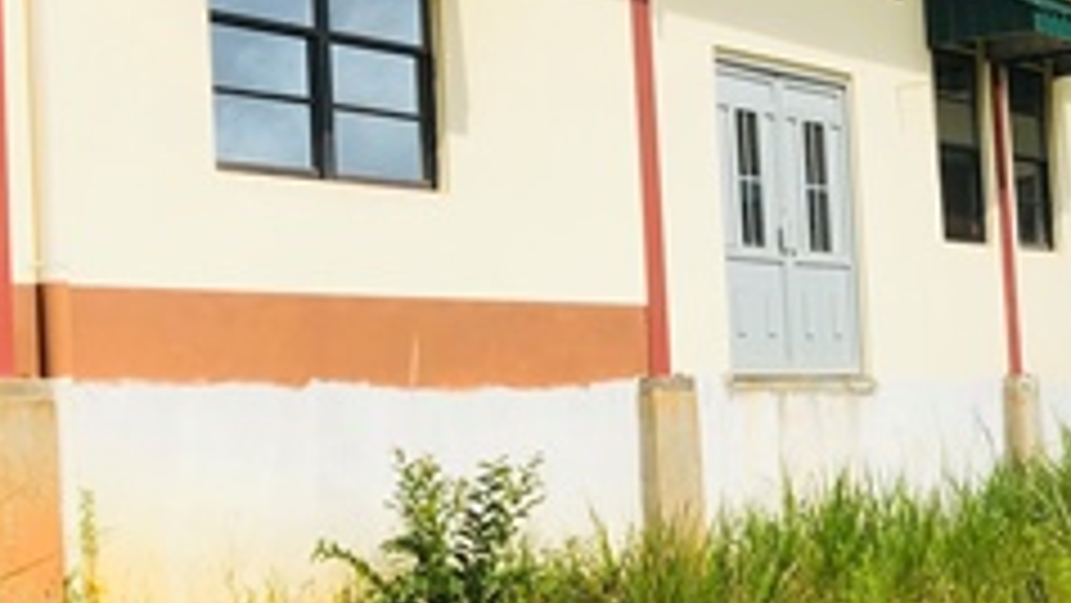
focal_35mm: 82
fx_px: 2329
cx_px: 886
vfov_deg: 14.8
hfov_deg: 25.4
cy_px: 297
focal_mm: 3.99
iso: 20
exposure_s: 1/2288
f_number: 1.8
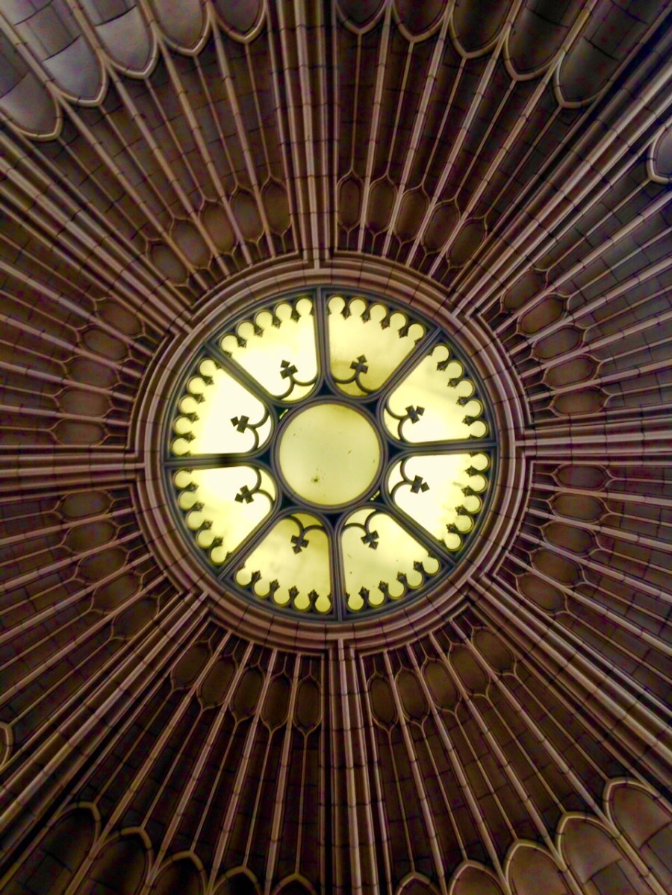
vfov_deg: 55.4
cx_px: 336
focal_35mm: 33
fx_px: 854
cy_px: 448
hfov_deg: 42.9
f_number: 2.4
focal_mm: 4.12
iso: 50
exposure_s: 1/30
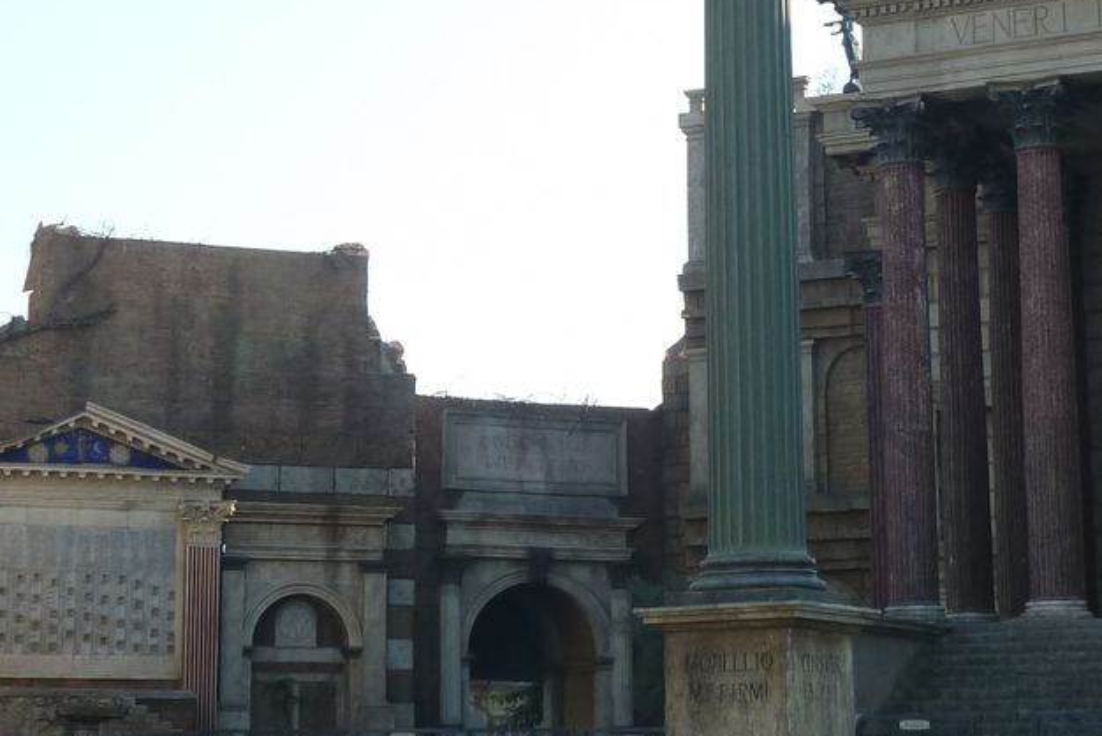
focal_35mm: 93
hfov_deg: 21.9
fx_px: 2848
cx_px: 606
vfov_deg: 14.7
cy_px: 171
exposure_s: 1/320
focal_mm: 5.7
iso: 80
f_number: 4
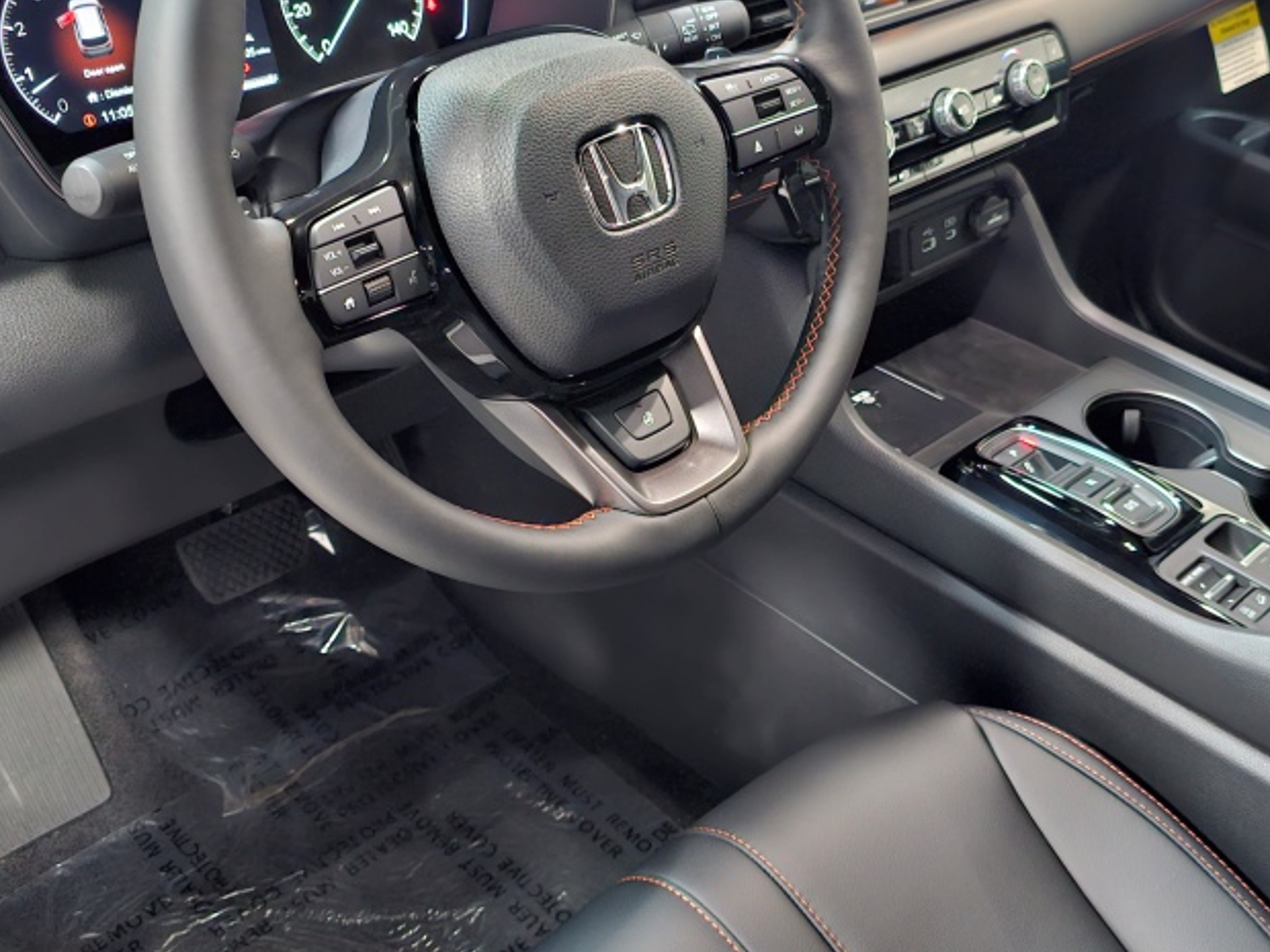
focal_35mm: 38
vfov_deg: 37.7
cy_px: 426
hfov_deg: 48.8
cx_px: 723
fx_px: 1394
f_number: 1.7
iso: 1250
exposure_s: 1/15
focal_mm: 6.3
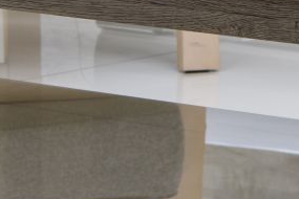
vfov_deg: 2.8
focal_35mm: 492
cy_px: -167
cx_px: 228
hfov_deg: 4.2
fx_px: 4086
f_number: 11
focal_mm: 70
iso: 100
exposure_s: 1/2
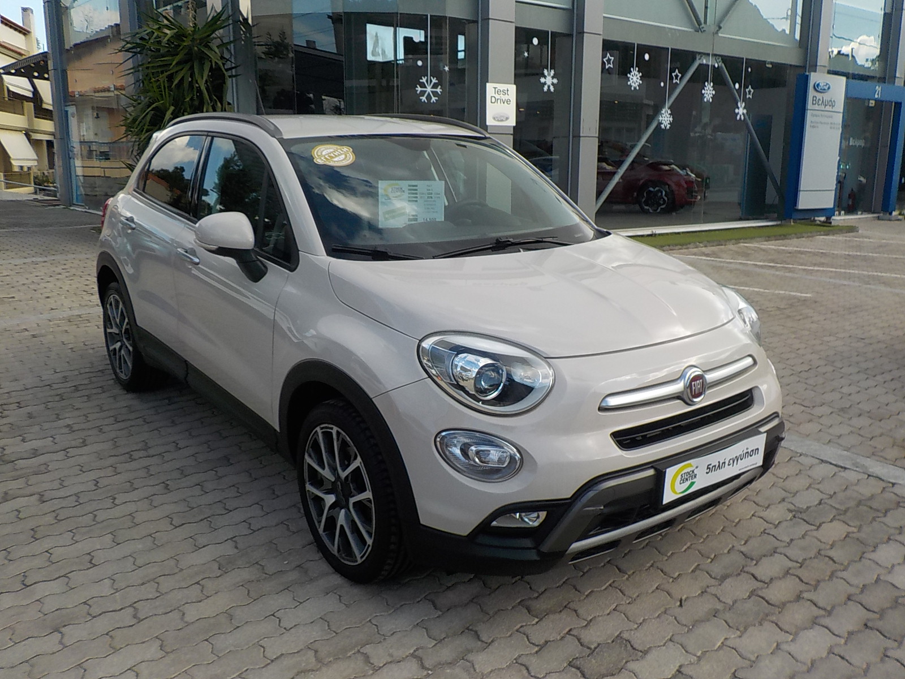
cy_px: 340
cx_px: 452
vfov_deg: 46.8
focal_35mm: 30
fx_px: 784
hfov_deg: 60.0
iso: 125
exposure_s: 1/500
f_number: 3.3
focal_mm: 4.1
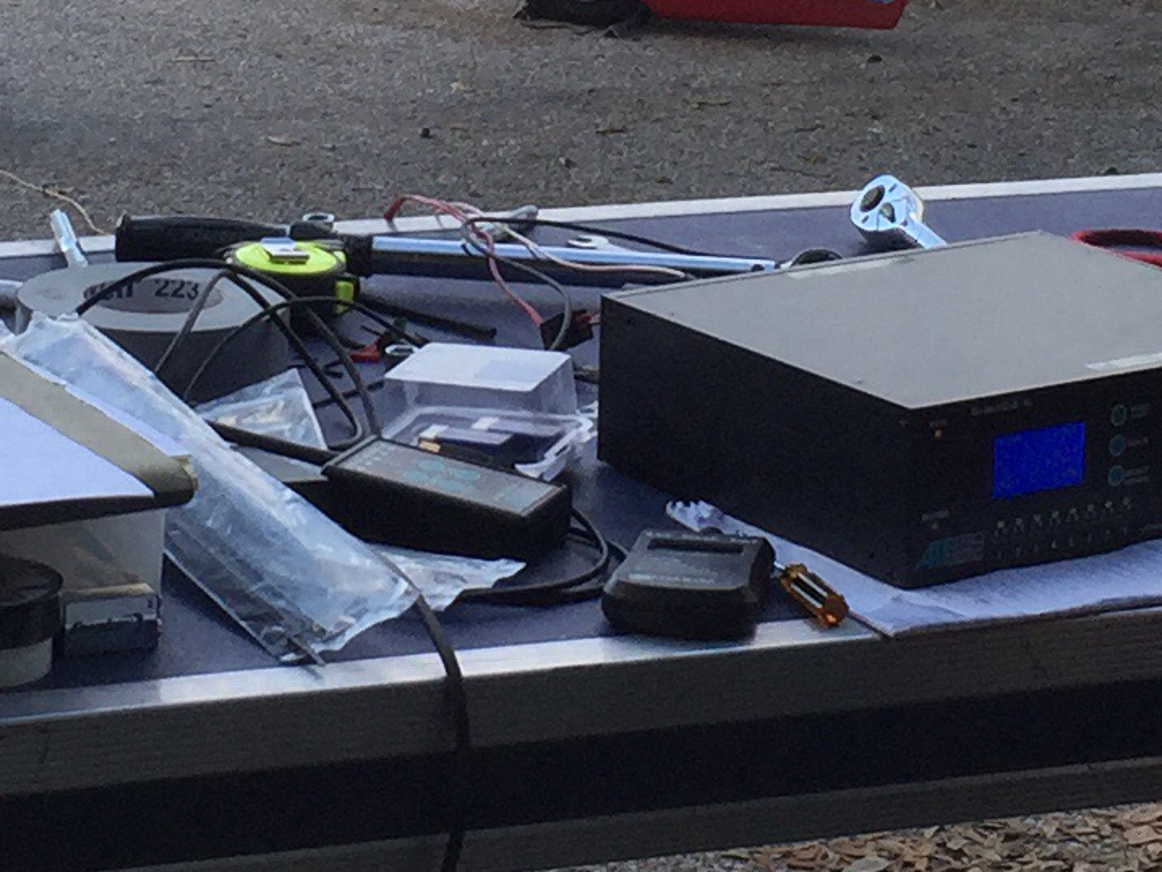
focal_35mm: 132
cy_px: 110
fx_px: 4432
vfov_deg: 11.2
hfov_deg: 14.9
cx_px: 447
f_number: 2.2
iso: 32
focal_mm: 4.15
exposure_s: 1/618
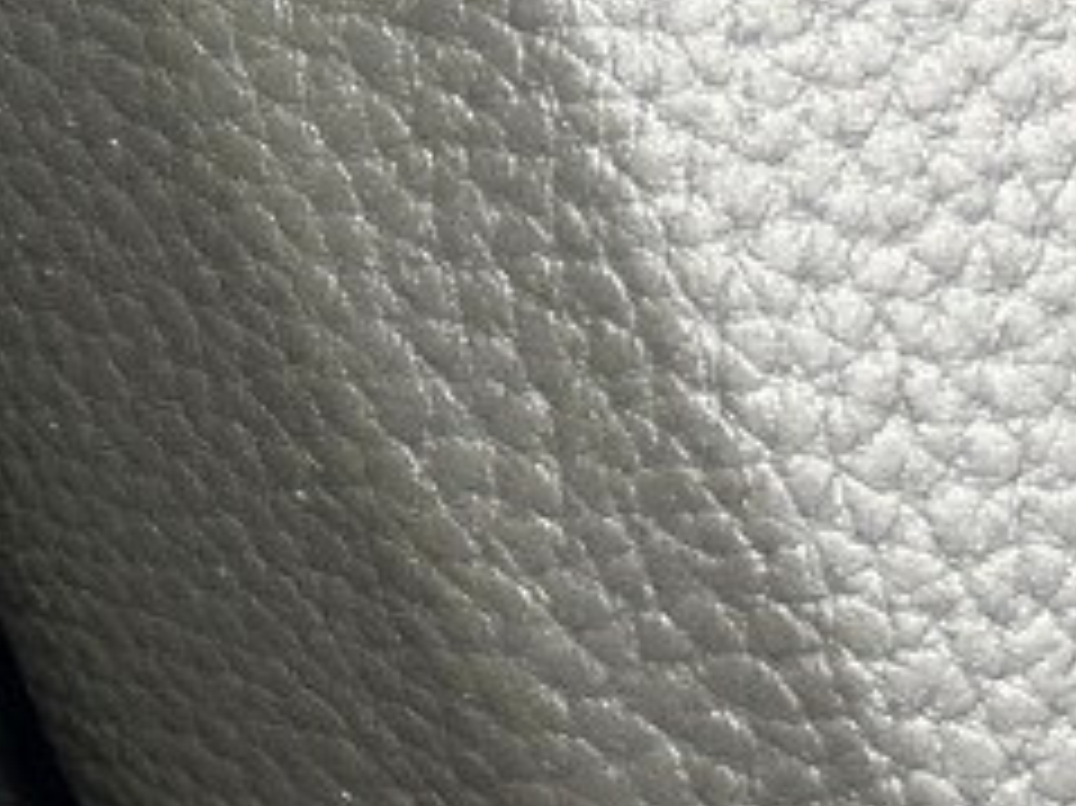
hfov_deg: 9.1
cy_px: -153
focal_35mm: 206
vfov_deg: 7.2
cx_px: -1013
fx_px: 6400
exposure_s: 1/40
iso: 400
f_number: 1.78
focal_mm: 6.86
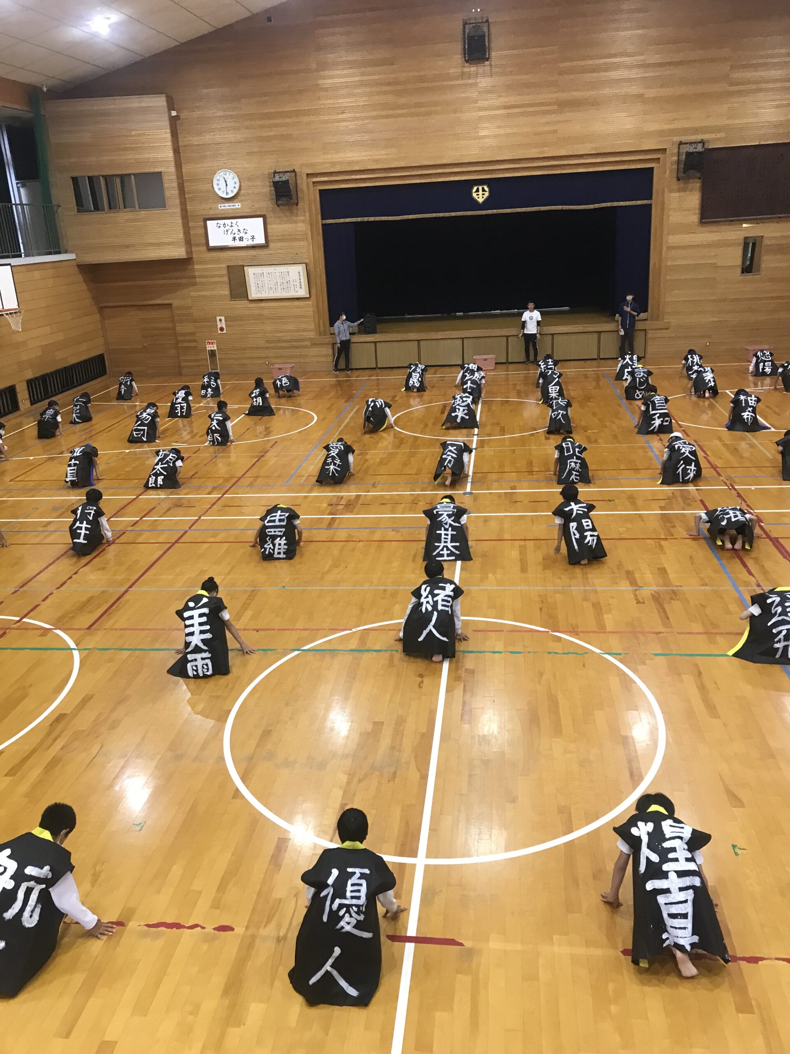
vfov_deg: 63.4
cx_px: 395
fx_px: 852
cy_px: 527
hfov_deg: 49.7
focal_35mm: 28
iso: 40
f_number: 1.8
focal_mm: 3.99
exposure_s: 1/30
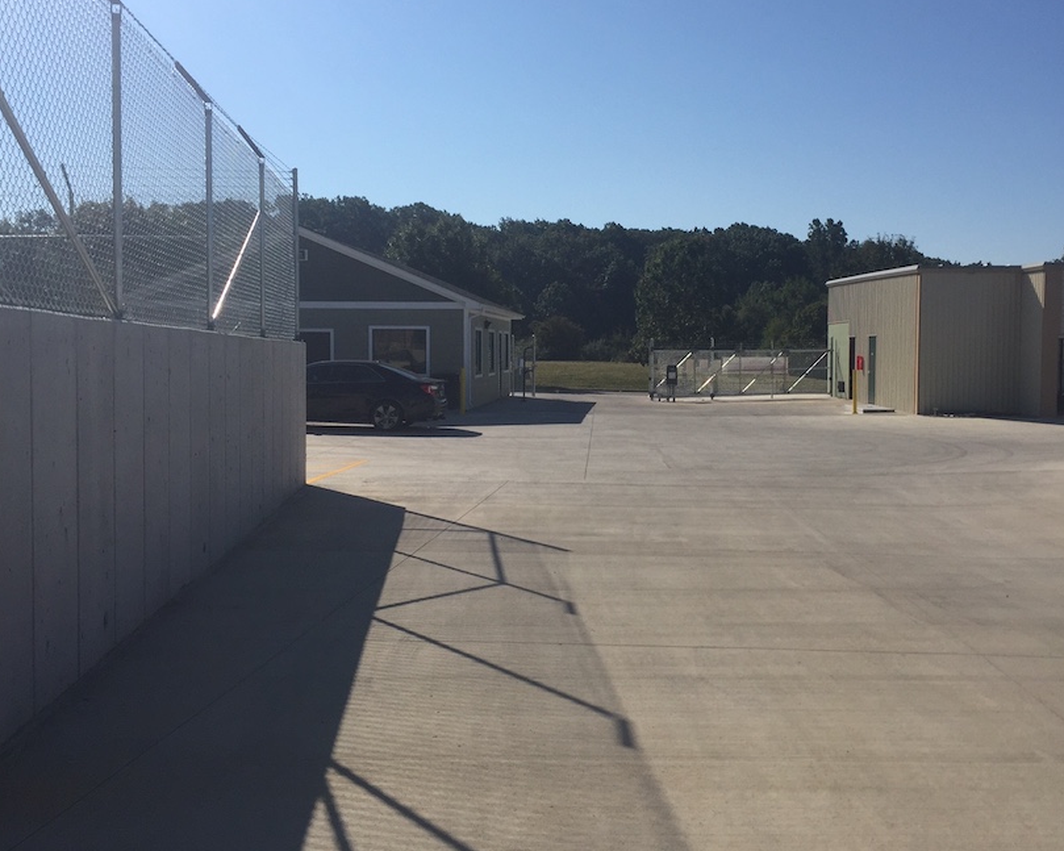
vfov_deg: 42.2
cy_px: 397
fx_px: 1102
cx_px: 639
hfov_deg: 51.2
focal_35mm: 35
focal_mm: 4.15
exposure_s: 1/4405
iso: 32
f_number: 2.2
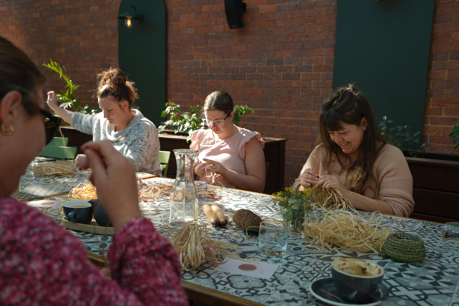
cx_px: 230
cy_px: 153
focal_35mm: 35
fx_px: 446
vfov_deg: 37.8
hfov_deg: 54.4
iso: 50
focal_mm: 35
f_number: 4
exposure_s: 1/30
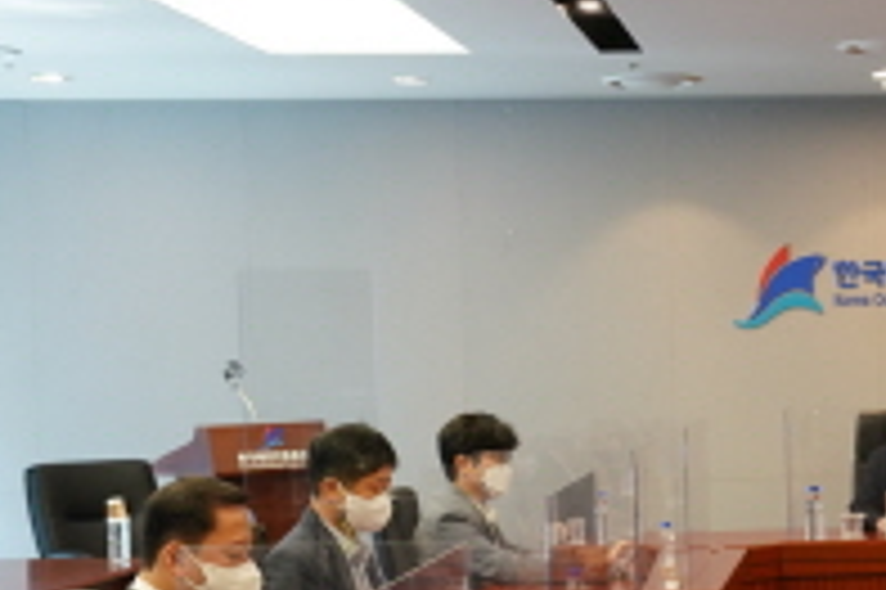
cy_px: 464
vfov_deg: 14.3
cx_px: 980
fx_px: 2336
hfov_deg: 20.5
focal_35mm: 95
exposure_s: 1/160
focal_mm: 34
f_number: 4
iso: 1000
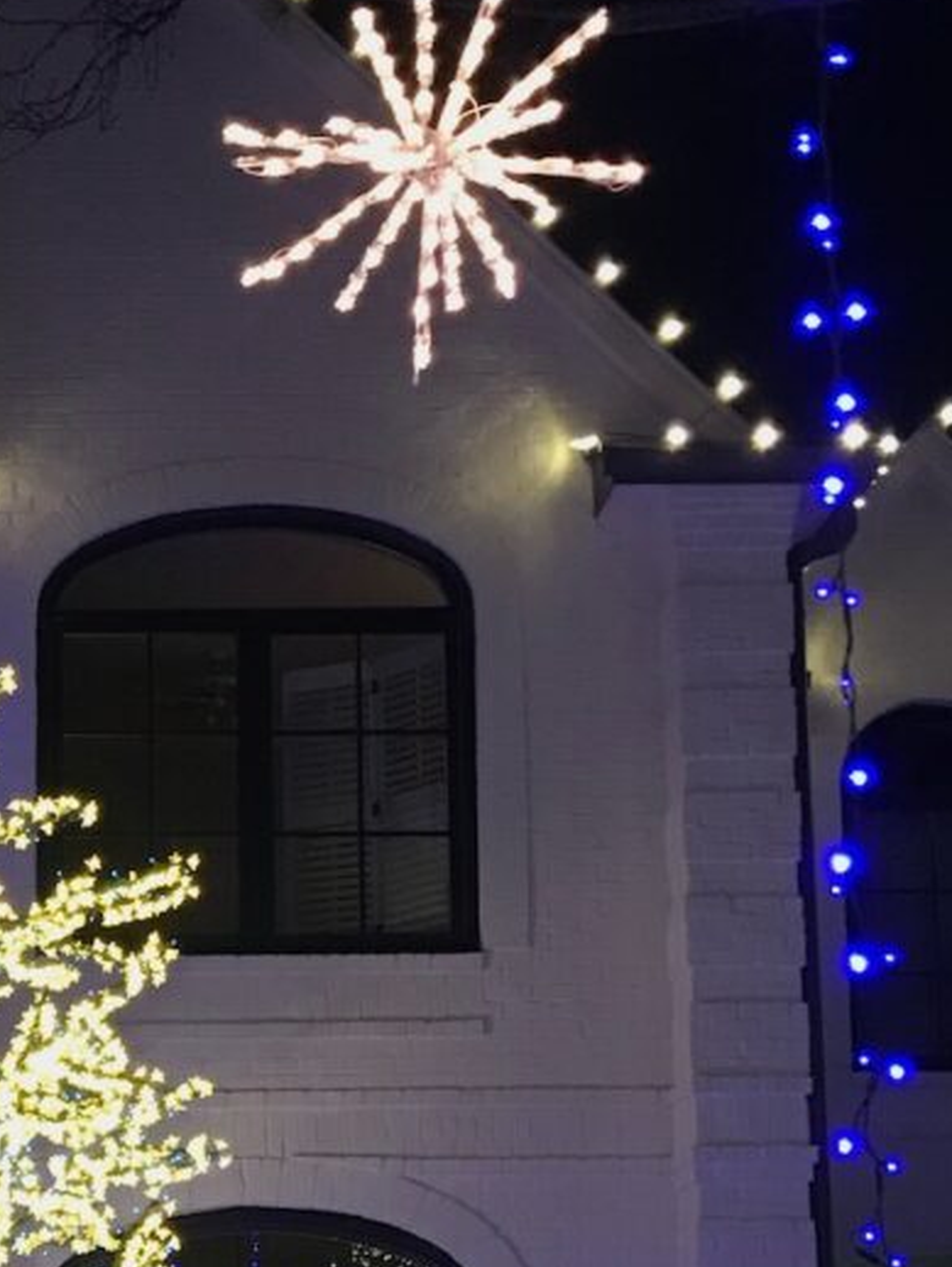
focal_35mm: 83
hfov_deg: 17.3
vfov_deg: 22.9
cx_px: -54
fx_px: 3041
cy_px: 1176
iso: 100
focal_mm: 3.99
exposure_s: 1/8
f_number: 1.8
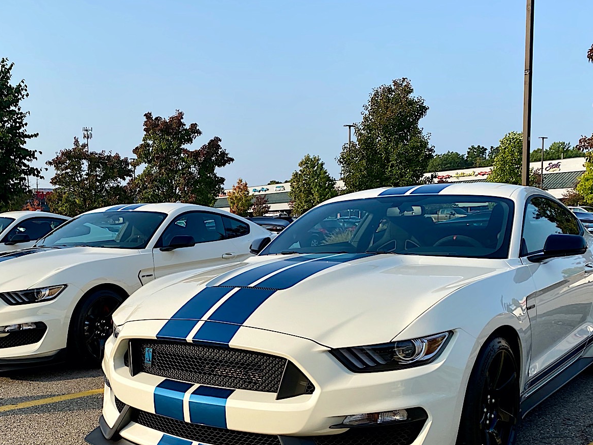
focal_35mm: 43
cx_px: 174
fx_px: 737
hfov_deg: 42.9
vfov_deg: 33.1
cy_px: 321
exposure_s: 1/1927
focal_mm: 4.25
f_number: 1.8
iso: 32
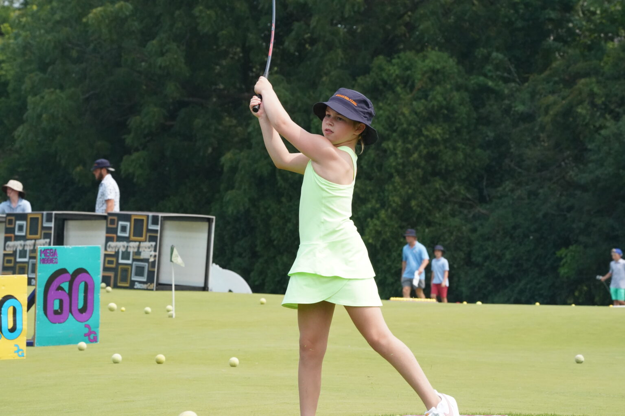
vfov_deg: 6.9
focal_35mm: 200
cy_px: 208
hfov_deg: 10.3
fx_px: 3472
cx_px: 312
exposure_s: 1/3200
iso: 6400
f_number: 14
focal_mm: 200
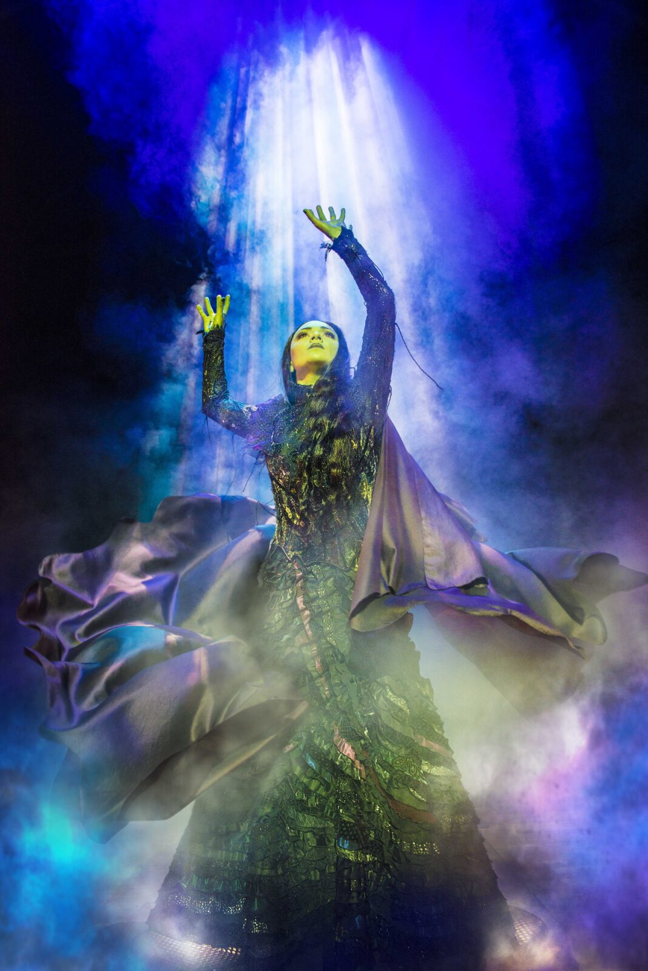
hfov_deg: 48.0
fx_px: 728
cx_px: 324
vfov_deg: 67.4
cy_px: 486
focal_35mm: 27
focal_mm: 27
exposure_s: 1/200
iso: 1000
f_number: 5
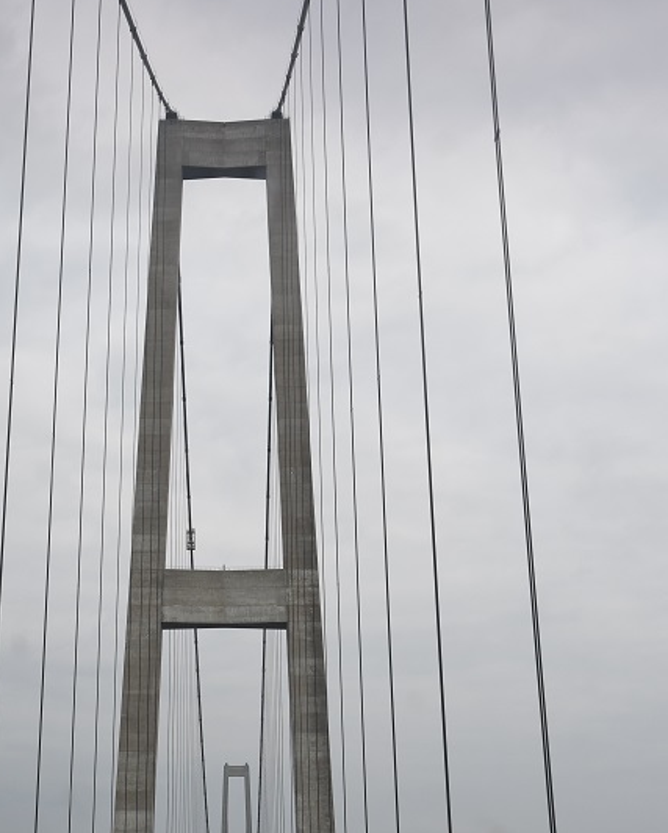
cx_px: 225
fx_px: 1407
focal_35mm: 57
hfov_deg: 26.6
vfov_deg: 33.0
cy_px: 380
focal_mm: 24
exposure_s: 1/640
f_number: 6.3
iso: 400
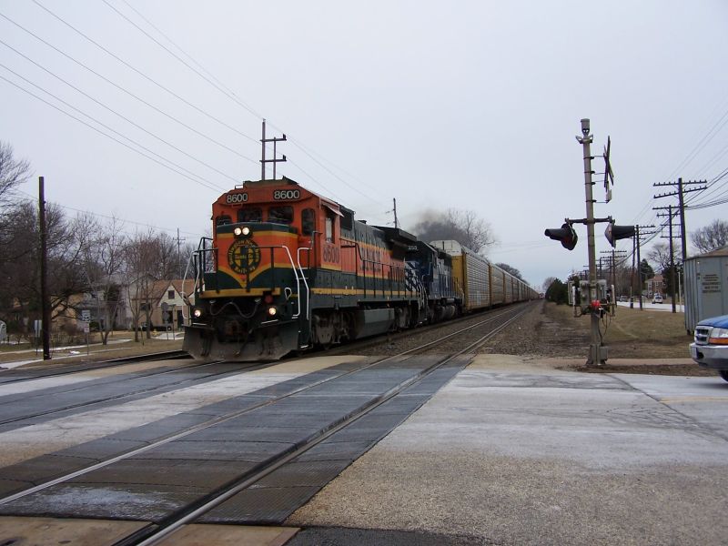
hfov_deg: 49.0
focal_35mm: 38
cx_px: 364
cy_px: 273
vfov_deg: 37.7
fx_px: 799
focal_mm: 6.3
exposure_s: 1/750
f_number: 2.8
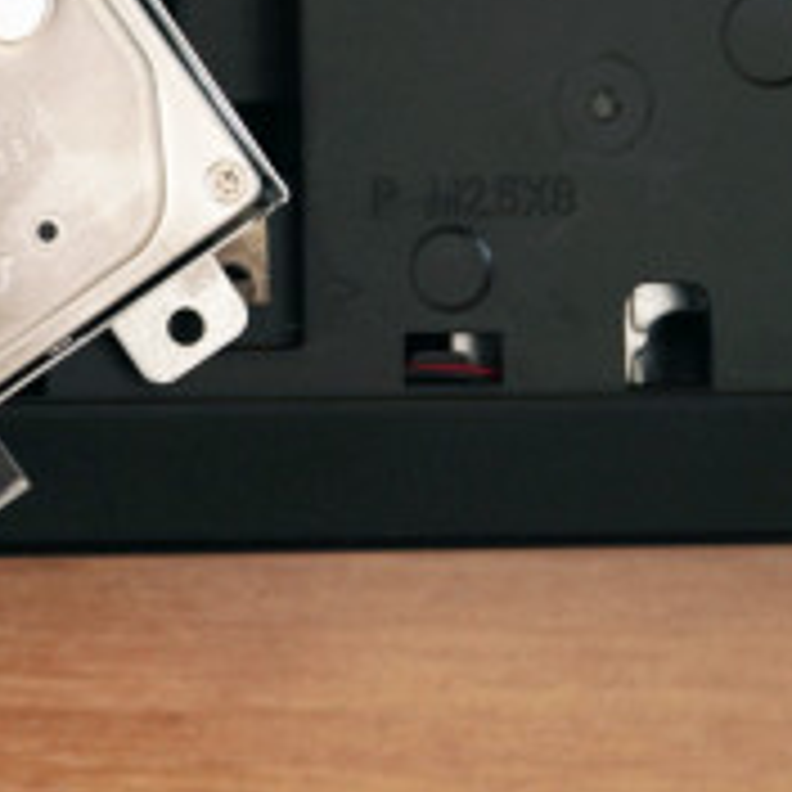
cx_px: -418
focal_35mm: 158
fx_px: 4077
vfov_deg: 10.9
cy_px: -115
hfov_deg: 10.7
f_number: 3.2
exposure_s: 1/60
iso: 500
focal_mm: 35
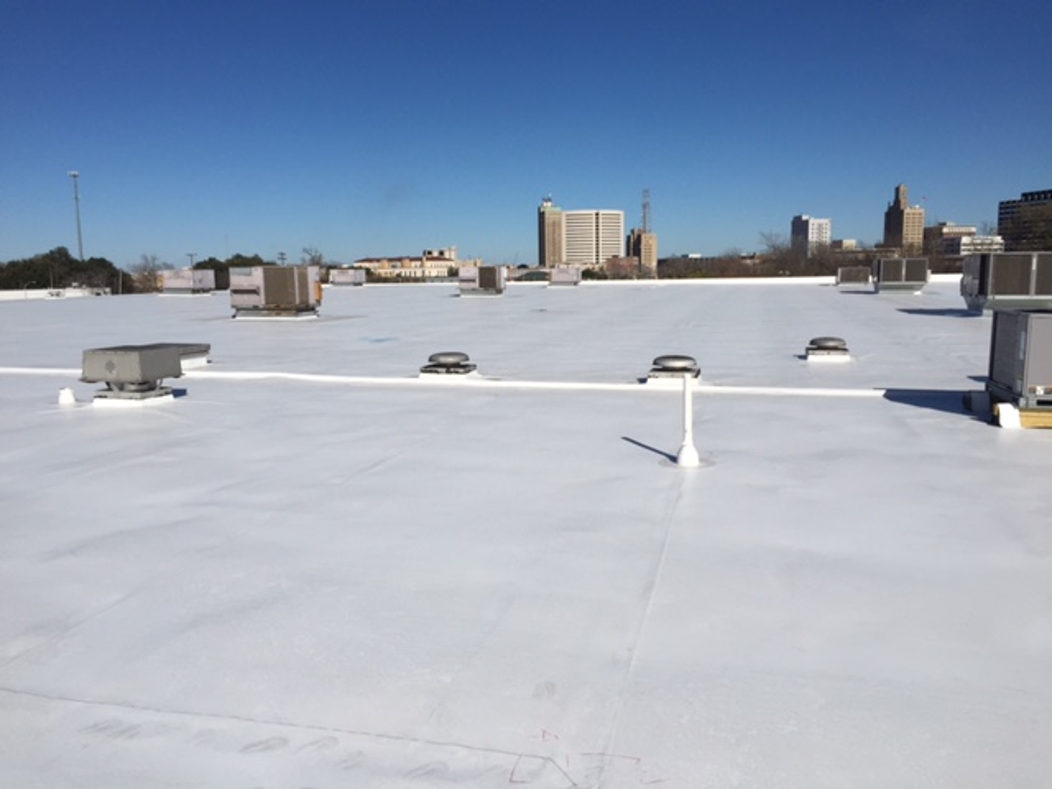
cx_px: 526
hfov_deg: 61.7
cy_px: 394
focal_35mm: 29
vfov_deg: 48.2
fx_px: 881
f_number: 2.2
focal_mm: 4.15
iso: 32
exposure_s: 1/6623
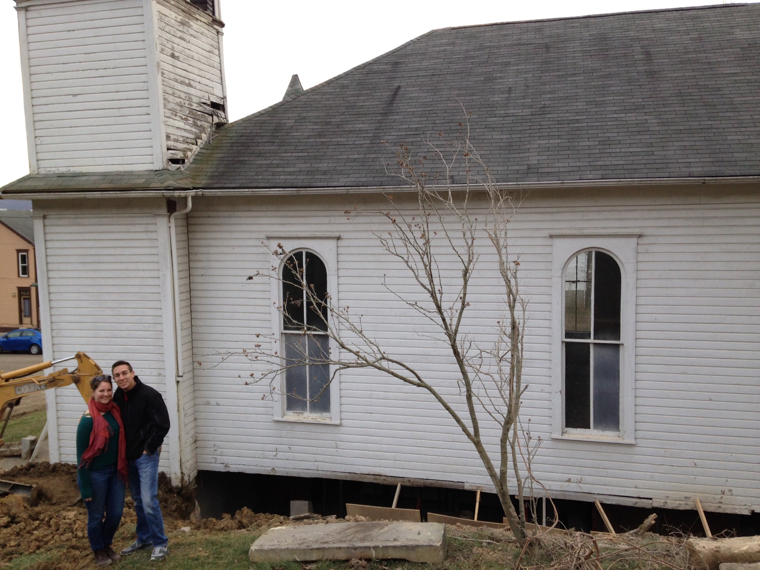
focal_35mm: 33
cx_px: 380
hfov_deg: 55.4
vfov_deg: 42.9
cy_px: 285
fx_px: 725
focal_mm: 4.12
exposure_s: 1/120
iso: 80
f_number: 2.4
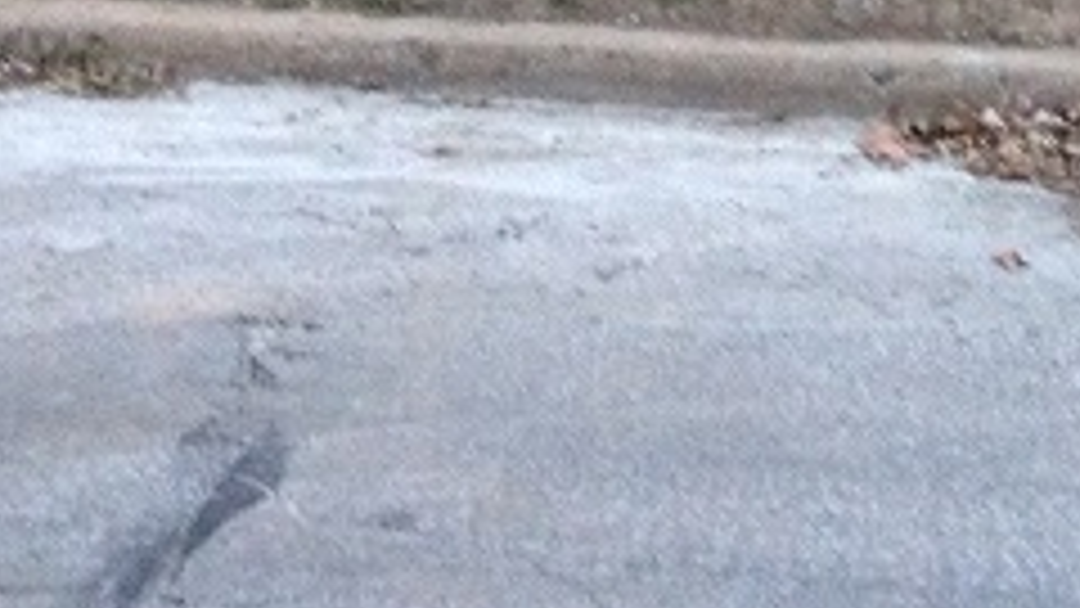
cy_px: -707
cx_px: 747
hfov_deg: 17.8
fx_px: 3436
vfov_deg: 9.3
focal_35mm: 120
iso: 320
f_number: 2.4
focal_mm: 4.12
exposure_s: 1/20
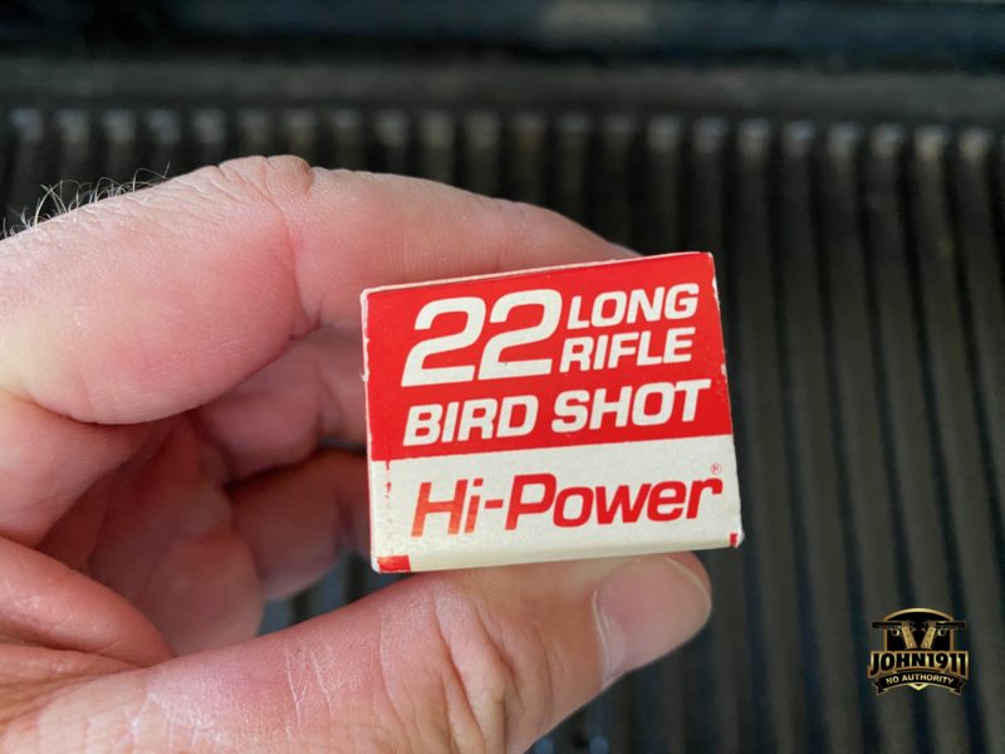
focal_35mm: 26
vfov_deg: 53.1
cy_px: 377
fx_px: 755
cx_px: 502
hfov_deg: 67.3
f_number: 1.8
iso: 500
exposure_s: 1/55
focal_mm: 4.25
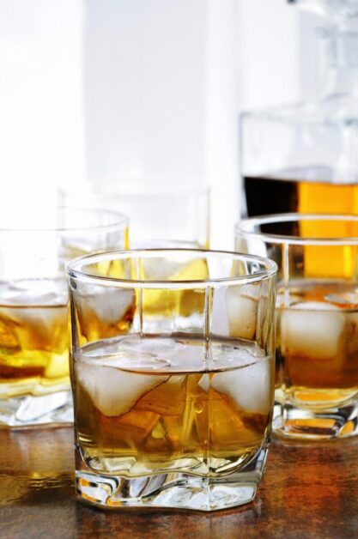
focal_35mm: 138
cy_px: 270
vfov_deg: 14.9
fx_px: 2064
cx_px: 179
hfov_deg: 9.9
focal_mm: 92
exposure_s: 1/125
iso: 200
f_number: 11
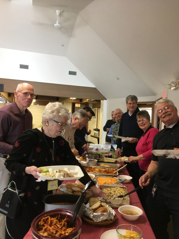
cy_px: 120
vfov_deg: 61.7
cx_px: 90
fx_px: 200
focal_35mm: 29
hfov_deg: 48.2
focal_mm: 4.15
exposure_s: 1/30
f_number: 2.2
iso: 100
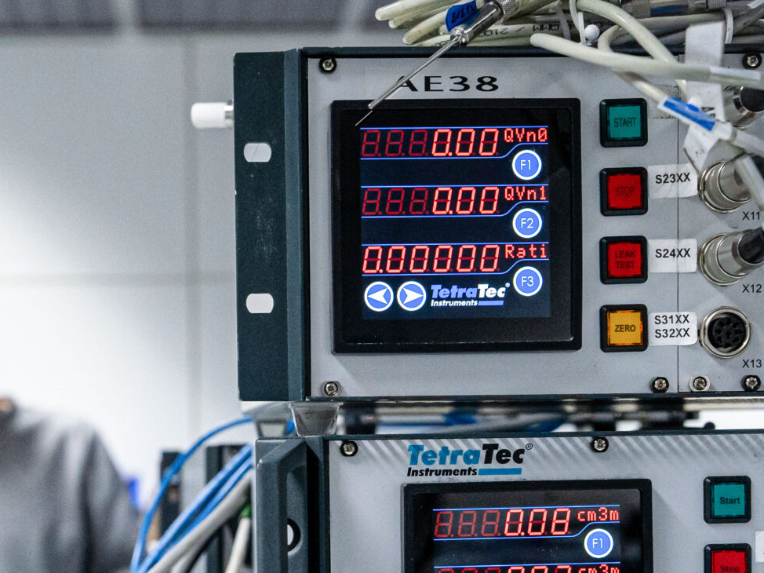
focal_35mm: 87
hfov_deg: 22.4
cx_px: 236
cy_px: 519
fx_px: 1920
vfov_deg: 16.7
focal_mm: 43
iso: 3200
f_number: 5.6
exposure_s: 1/200
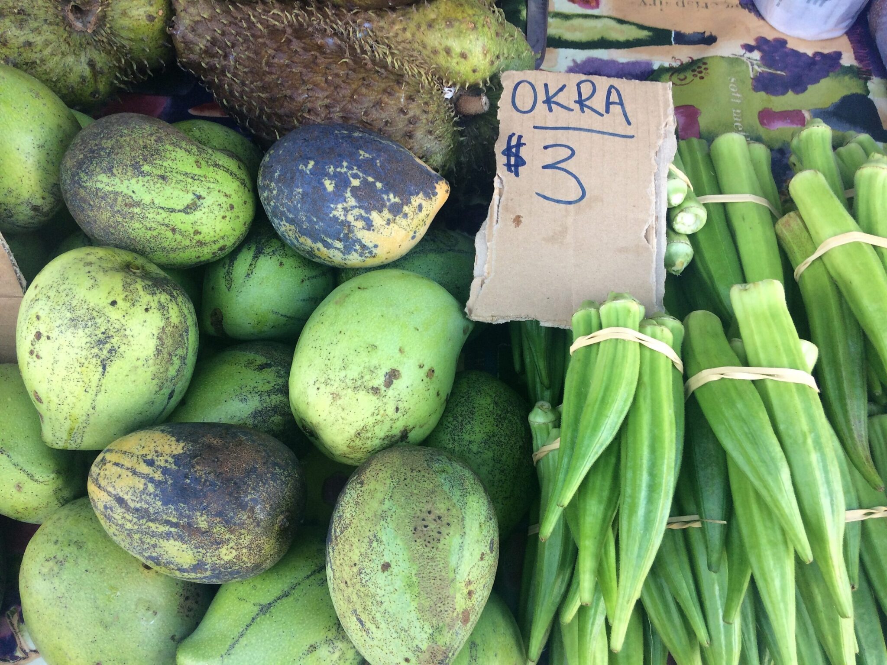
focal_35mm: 29
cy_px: 332
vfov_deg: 48.2
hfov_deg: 61.7
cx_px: 444
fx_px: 743
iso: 50
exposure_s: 1/50
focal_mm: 4.15
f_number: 2.2
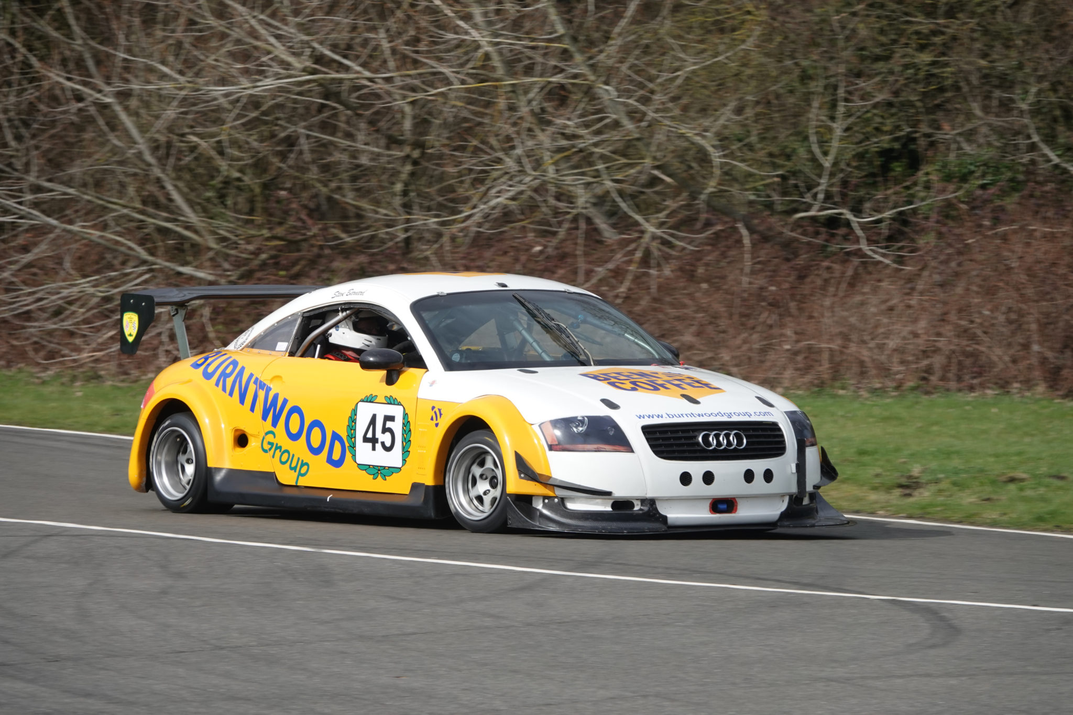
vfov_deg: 3.9
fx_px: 10460
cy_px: 358
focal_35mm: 351
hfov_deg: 5.9
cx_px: 536
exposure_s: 1/320
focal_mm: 128.59
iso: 100
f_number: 6.3
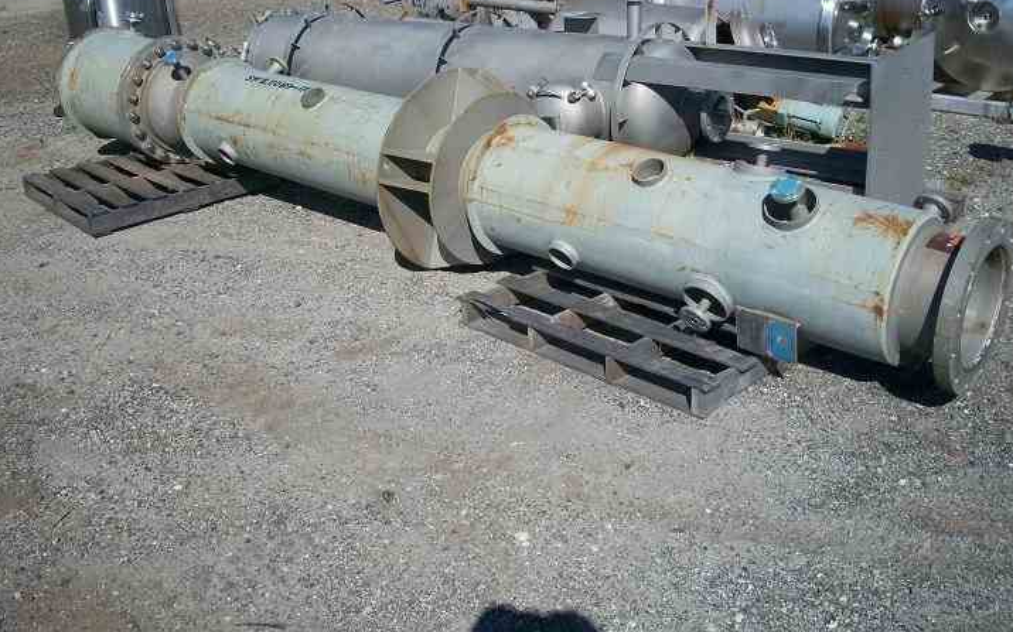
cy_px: 253
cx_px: 513
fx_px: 1049
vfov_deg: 33.5
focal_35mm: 38
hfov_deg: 51.6
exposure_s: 1/500
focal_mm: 6.3
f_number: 5.6
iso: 80
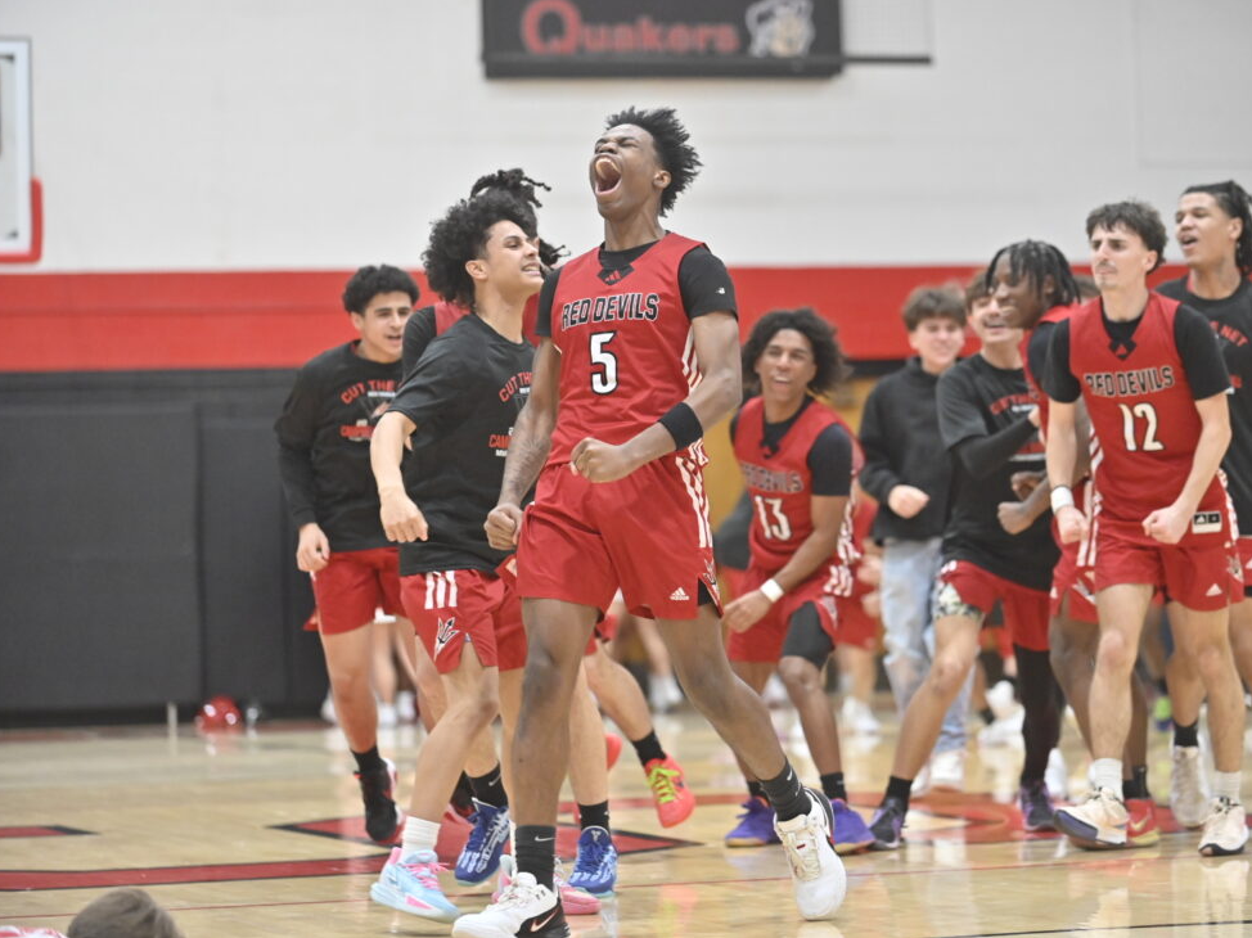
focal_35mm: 126
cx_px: 692
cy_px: 468
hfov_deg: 15.6
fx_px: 4556
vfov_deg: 11.8
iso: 2800
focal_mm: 116
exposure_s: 1/640
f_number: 2.8
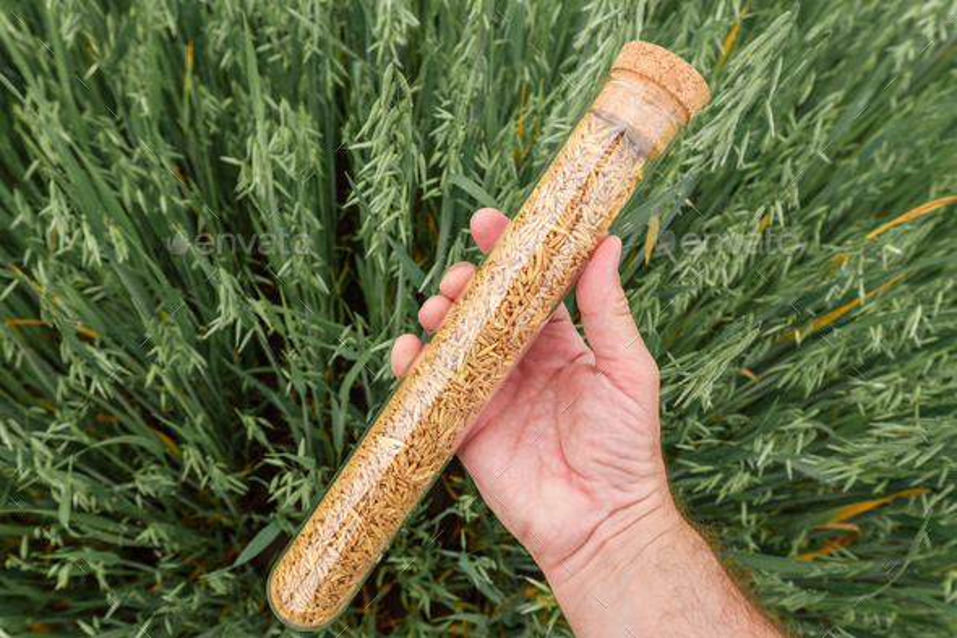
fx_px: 638
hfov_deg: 73.8
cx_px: 478
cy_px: 319
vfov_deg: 53.1
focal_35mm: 24
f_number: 8
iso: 220
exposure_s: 1/200
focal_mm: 24
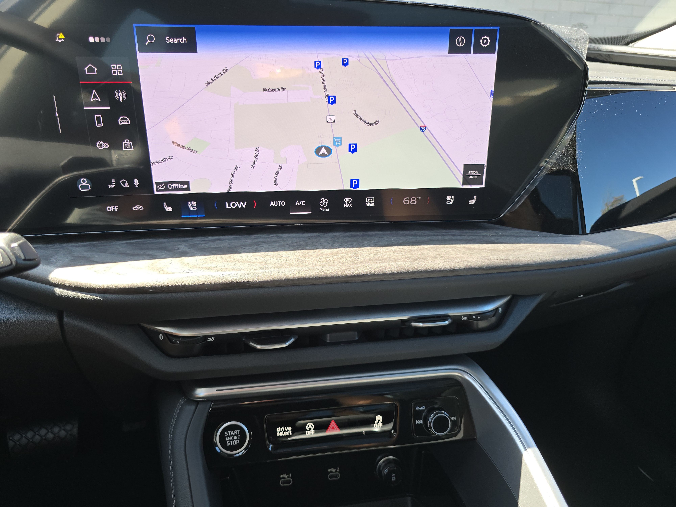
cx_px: 338
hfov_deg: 73.9
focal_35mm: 23
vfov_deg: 58.9
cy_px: 254
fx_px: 449
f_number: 1.7
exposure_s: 1/180
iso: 50
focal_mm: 6.3
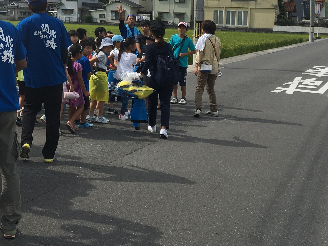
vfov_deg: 21.5
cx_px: -20
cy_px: 6
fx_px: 625
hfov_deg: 27.3
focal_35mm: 66
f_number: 2.2
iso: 25
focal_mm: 4.15
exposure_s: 1/2331
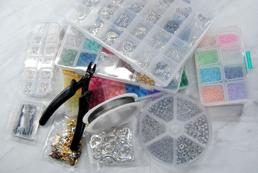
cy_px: 86
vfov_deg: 34.3
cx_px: 129
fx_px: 280
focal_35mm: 39
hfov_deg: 49.5
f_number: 6.3
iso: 200
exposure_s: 1/25
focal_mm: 26
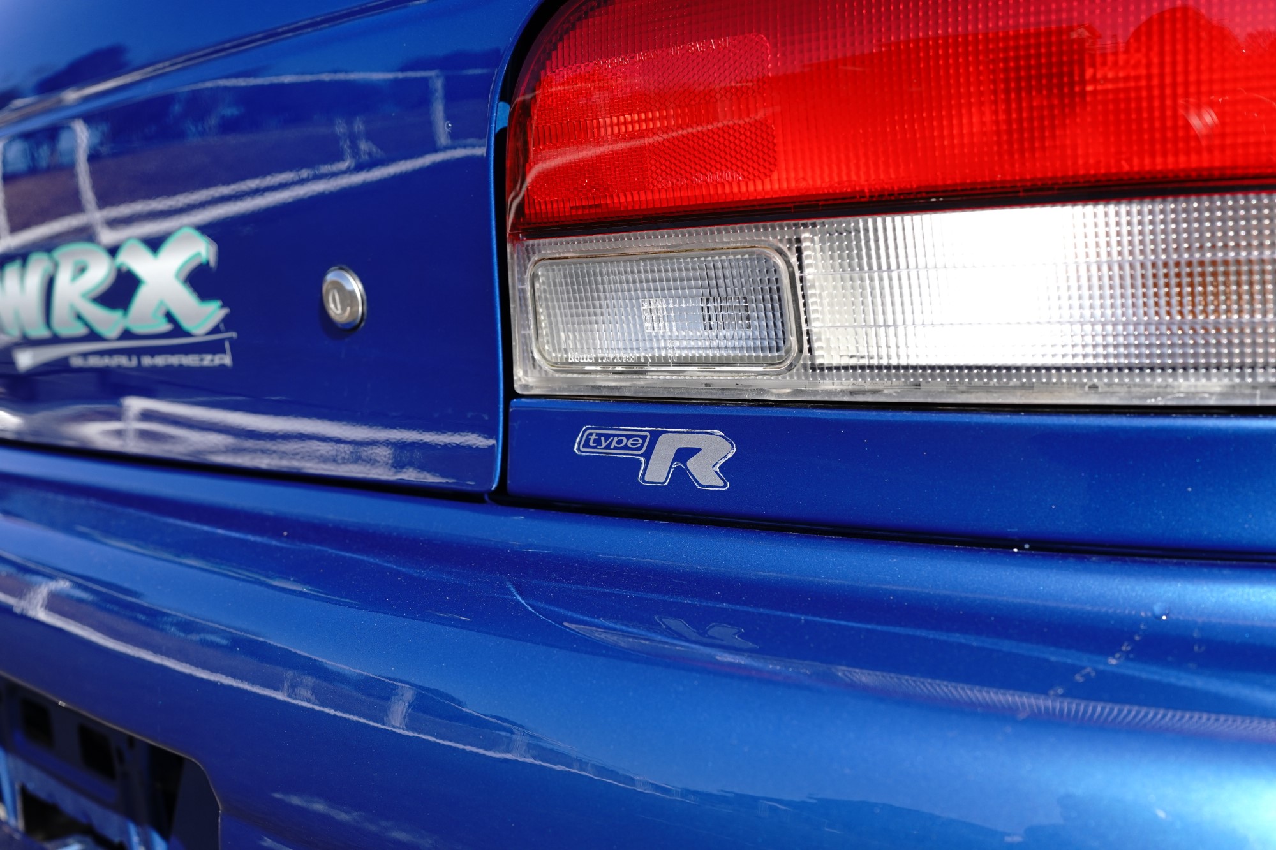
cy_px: 425
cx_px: 638
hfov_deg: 54.4
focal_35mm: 35
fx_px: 1240
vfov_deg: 37.8
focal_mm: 35
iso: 400
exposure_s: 1/1000
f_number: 5.6
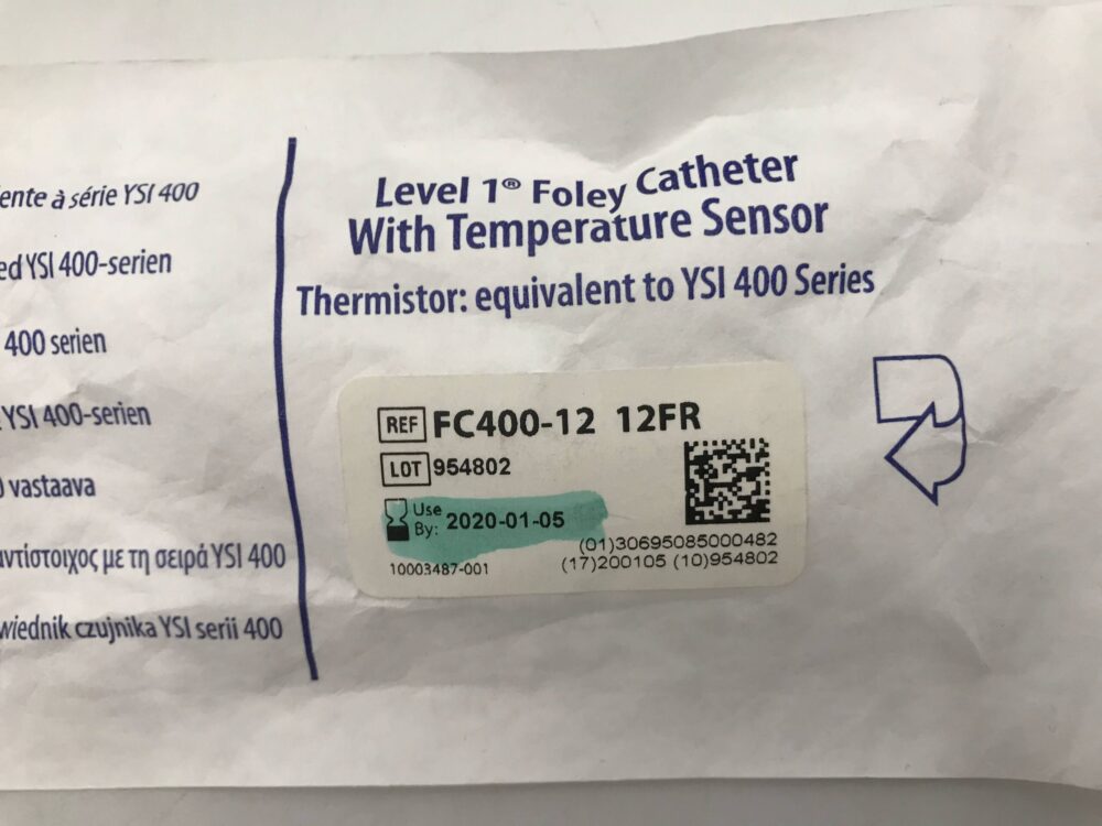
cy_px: 413
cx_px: 551
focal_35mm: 28
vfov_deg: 49.7
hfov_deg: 63.4
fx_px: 891
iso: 25
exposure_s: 1/40
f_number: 1.8
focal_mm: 3.99
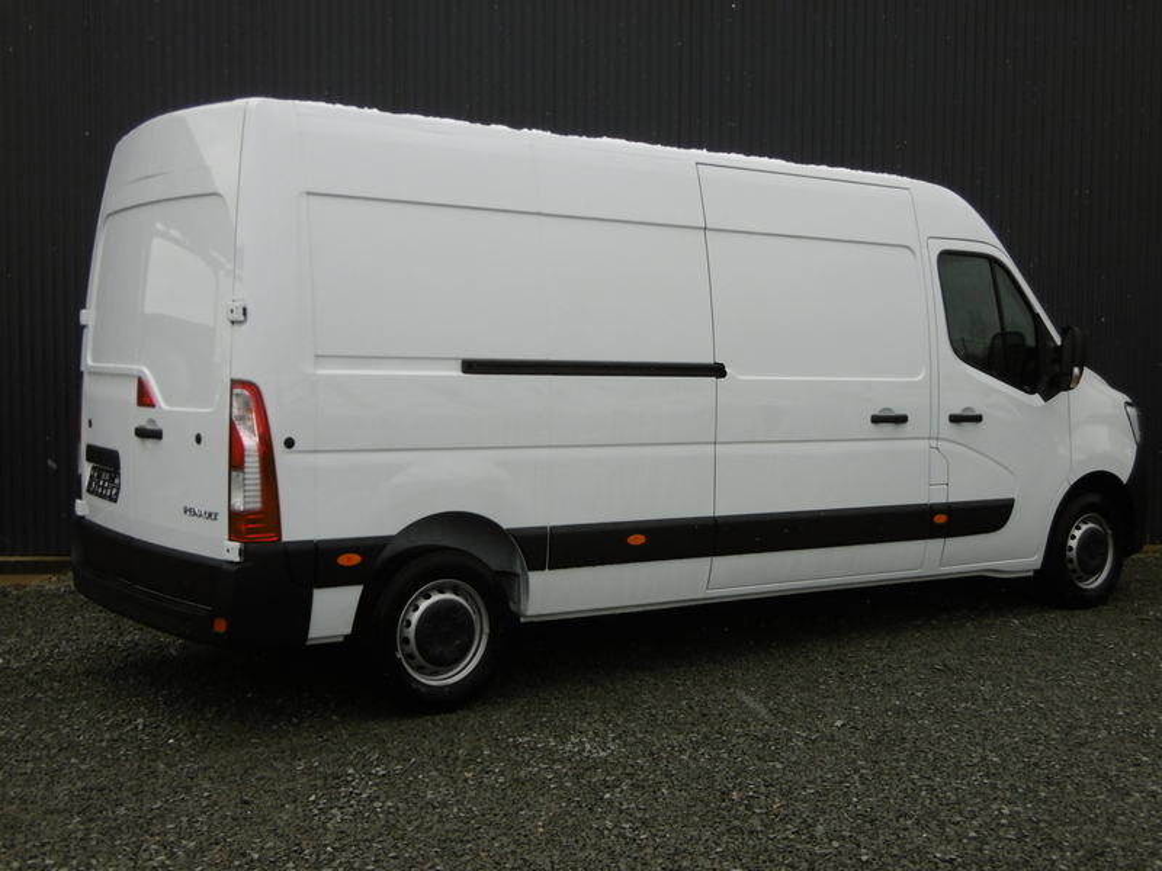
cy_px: 436
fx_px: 1443
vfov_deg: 33.6
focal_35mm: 43
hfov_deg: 43.9
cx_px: 581
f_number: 3.8
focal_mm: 7.7
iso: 100
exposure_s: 1/400
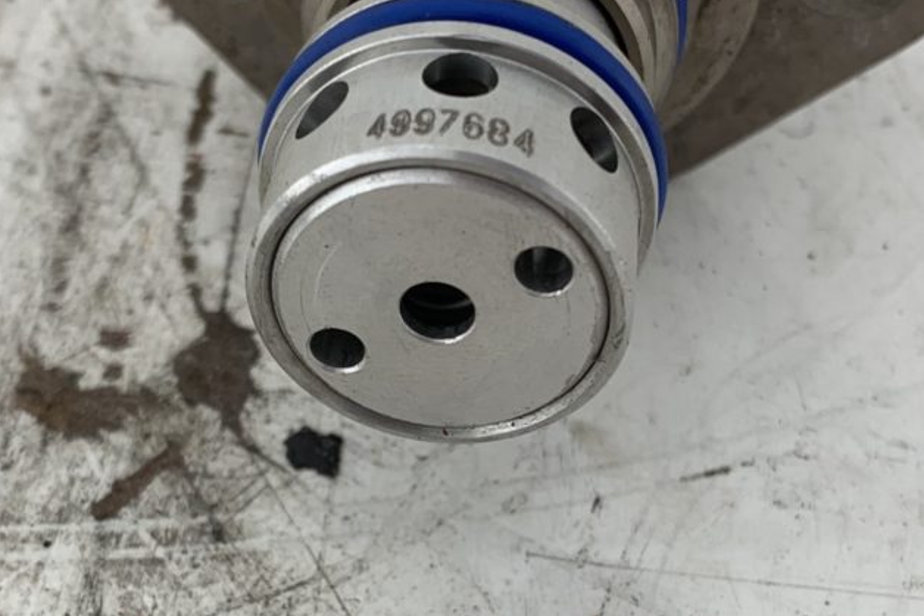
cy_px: 443
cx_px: 436
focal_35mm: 62
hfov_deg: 32.4
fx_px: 1592
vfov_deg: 21.8
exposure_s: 1/125
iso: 25
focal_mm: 4.25
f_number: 1.8
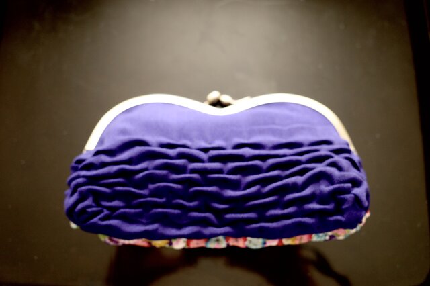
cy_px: 143
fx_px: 334
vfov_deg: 46.4
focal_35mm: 28
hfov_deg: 65.5
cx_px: 215
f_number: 2.8
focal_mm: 18.3
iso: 640
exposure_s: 1/25
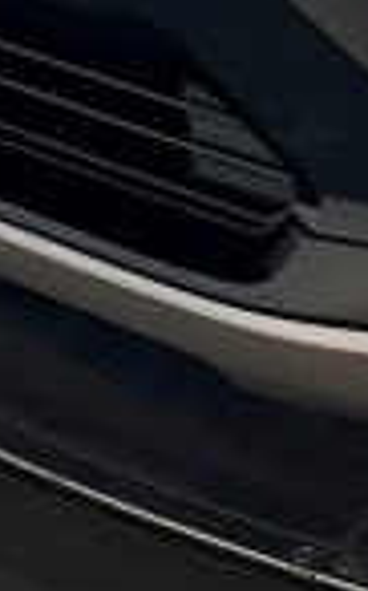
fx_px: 2862
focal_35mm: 178
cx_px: 736
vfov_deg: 11.0
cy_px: -490
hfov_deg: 7.1
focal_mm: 6.86
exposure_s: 1/60
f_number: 1.78
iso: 320
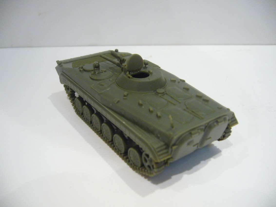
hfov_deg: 52.6
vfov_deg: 40.7
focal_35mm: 35
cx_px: 138
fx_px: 279
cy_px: 104
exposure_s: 1/8
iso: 200
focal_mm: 5.8
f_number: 2.8
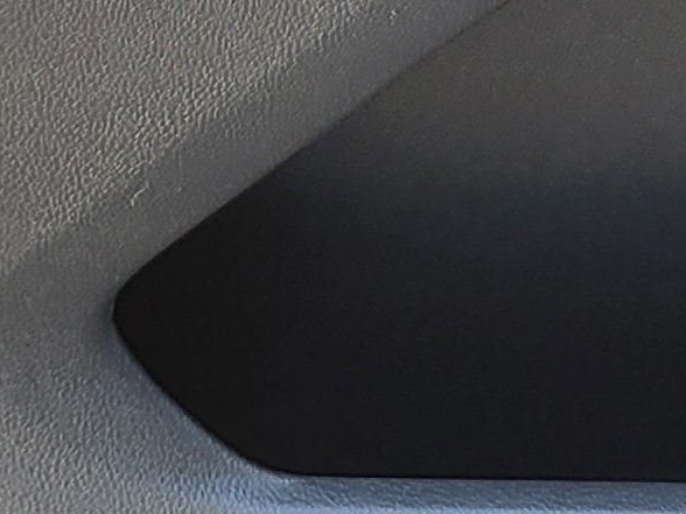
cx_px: 658
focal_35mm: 177
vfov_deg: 7.4
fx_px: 3508
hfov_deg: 11.1
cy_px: -1049
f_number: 1.8
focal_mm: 5.4
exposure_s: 1/120
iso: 100
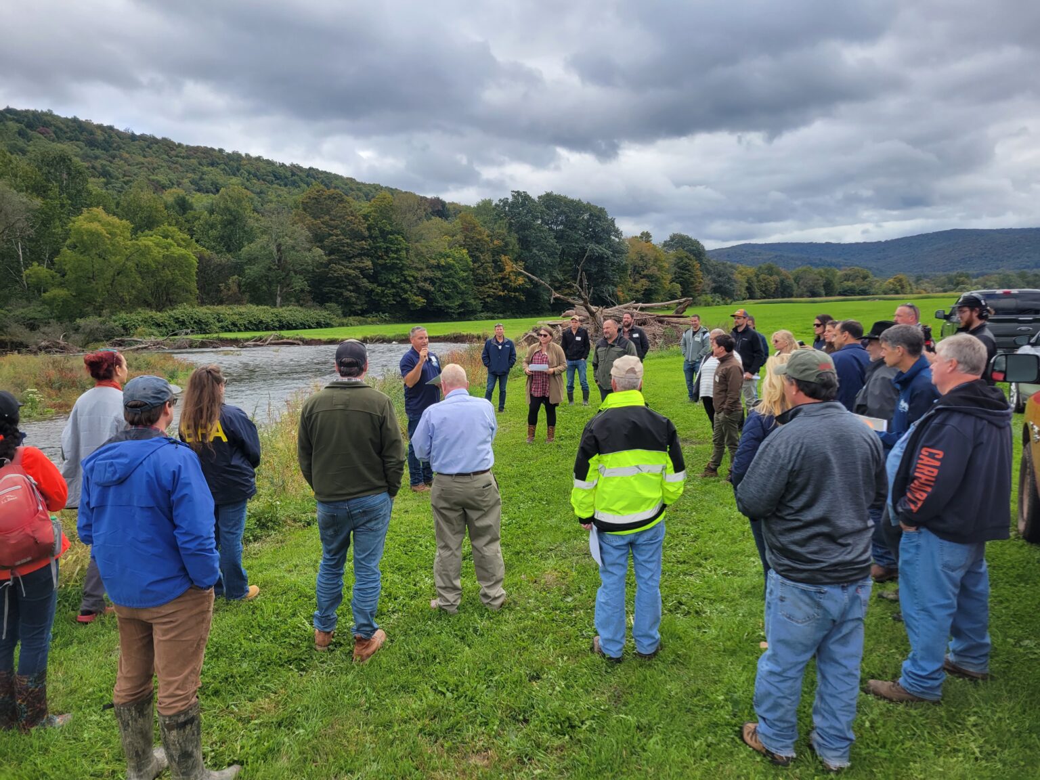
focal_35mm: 26
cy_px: 390
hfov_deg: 67.3
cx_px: 520
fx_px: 781
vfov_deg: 53.1
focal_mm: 5.4
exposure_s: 1/1105
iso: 40
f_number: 1.8
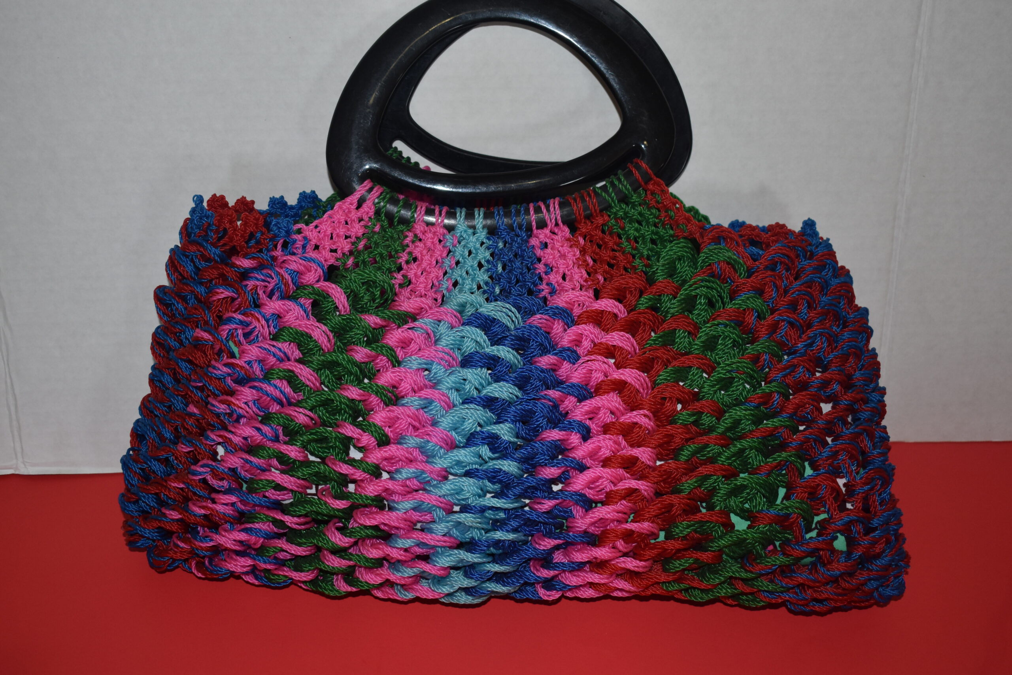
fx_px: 1307
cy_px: 338
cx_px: 506
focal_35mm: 46
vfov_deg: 28.9
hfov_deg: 42.3
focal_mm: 31
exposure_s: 1/200
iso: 560
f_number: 4.2
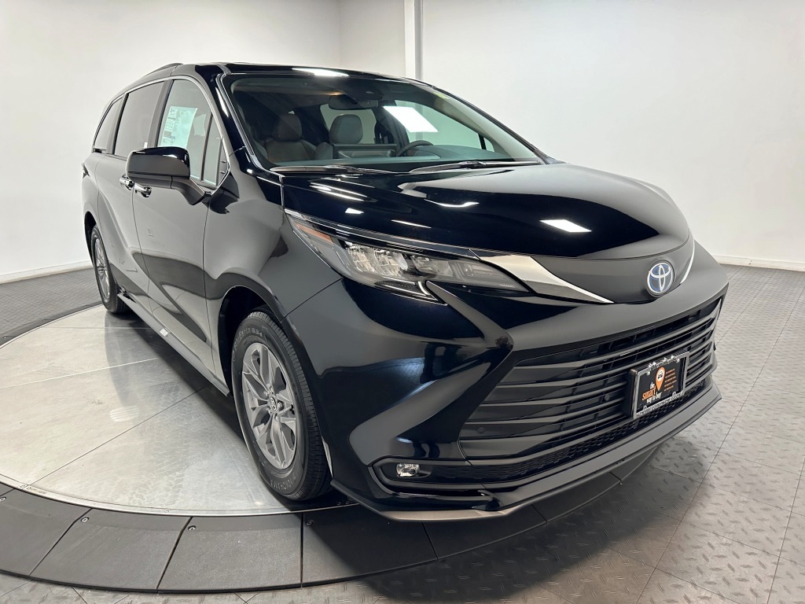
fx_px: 558
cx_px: 402
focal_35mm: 24
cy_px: 302
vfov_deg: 56.8
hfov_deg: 71.6
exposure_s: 1/60
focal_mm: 6.86
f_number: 1.78
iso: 500
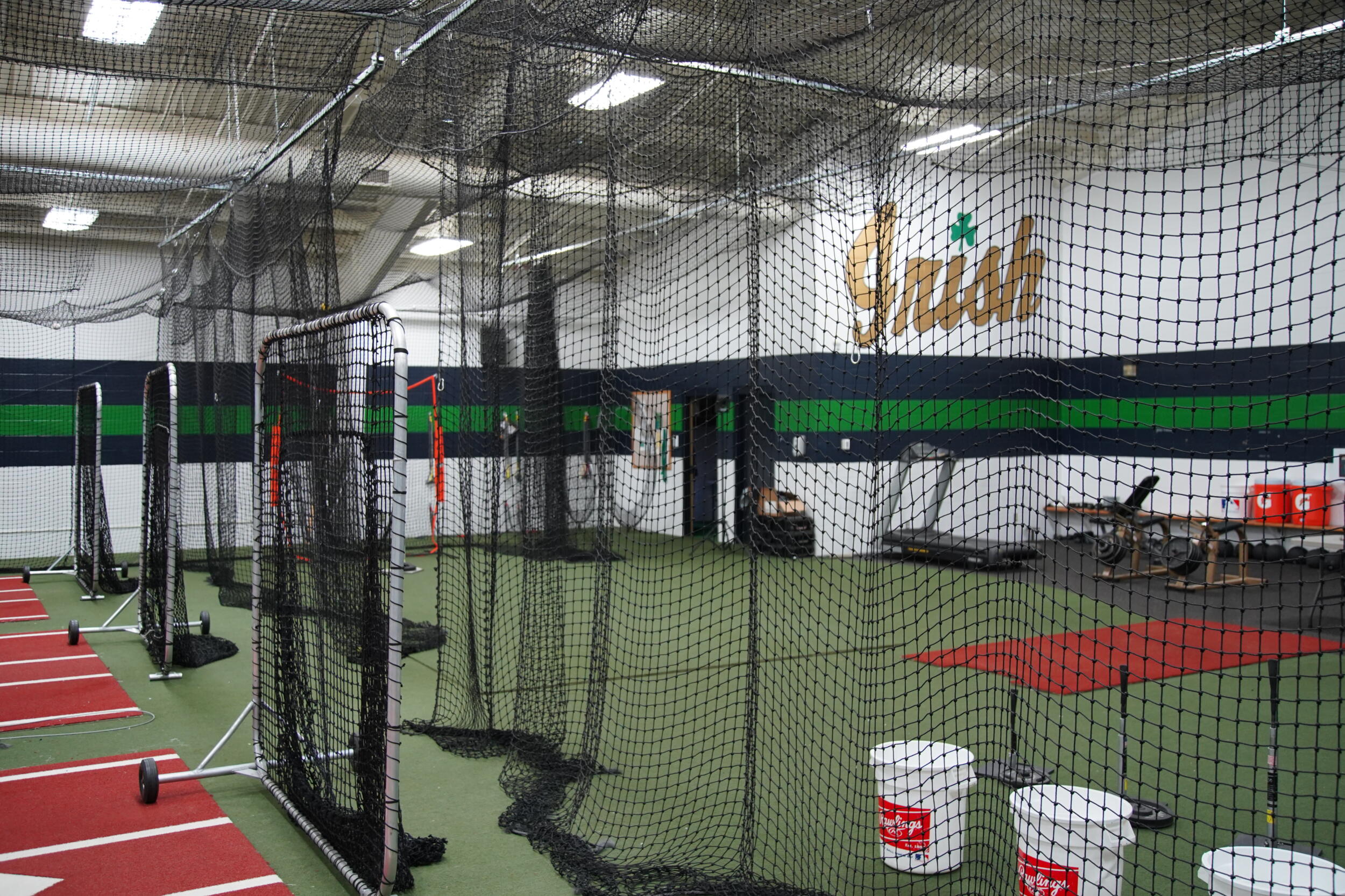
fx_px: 1196
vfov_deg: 41.1
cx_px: 672
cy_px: 448
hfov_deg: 58.7
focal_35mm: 32
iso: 2500
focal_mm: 32
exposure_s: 1/160
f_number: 4
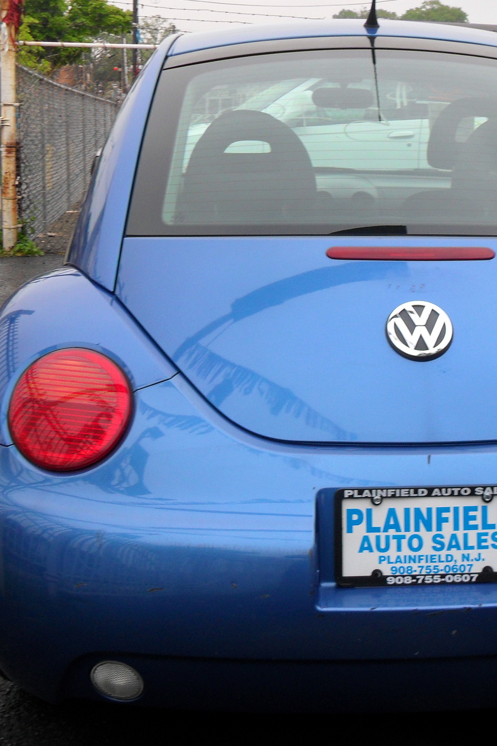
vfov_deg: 40.4
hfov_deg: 26.9
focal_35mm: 49
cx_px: 408
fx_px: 1015
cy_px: 371
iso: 100
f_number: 8.9
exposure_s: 1/60
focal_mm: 6.2
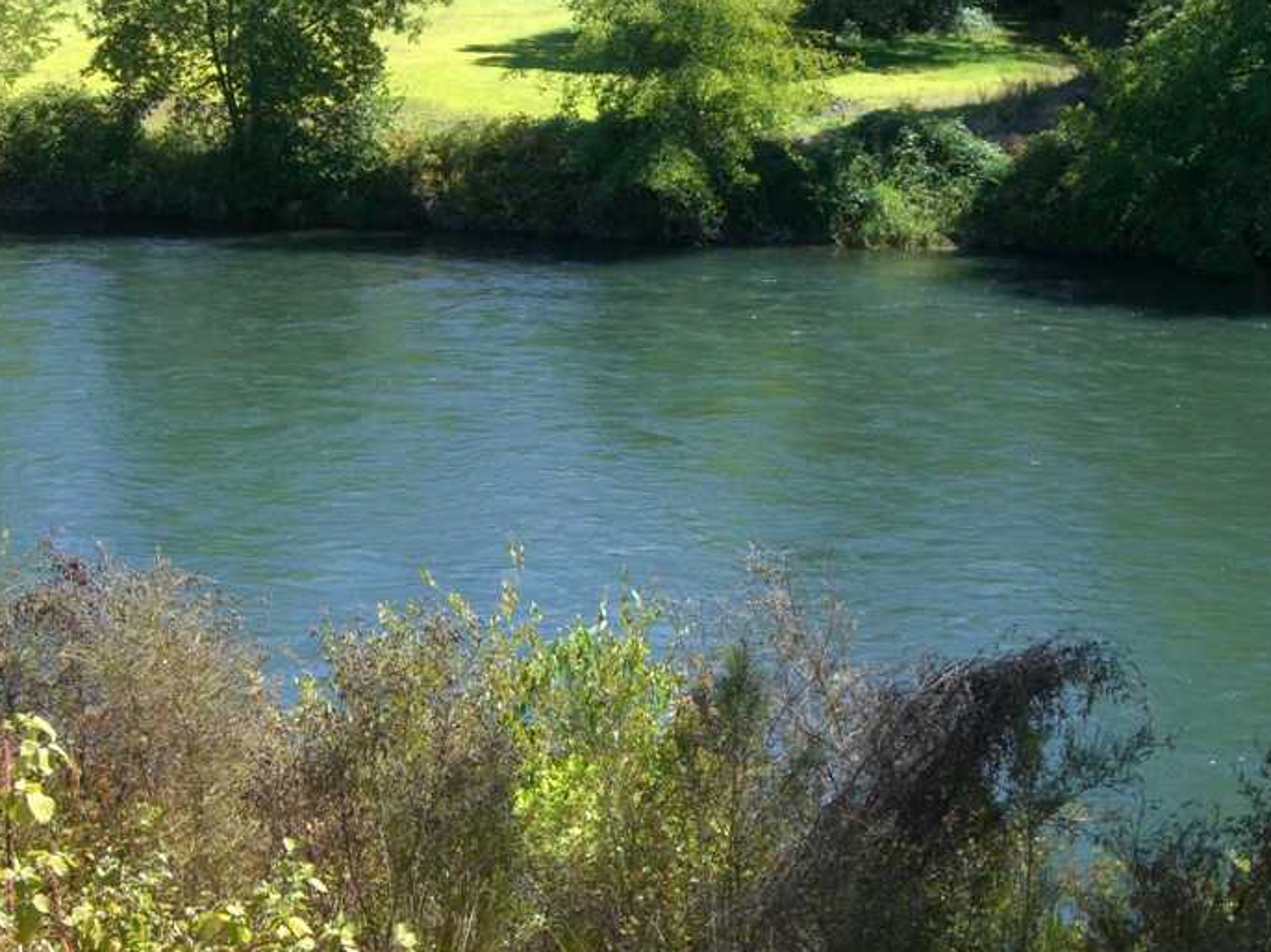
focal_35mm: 91
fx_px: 3340
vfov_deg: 16.2
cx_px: 613
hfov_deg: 21.5
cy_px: 489
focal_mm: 16.3
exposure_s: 1/320
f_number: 4.3
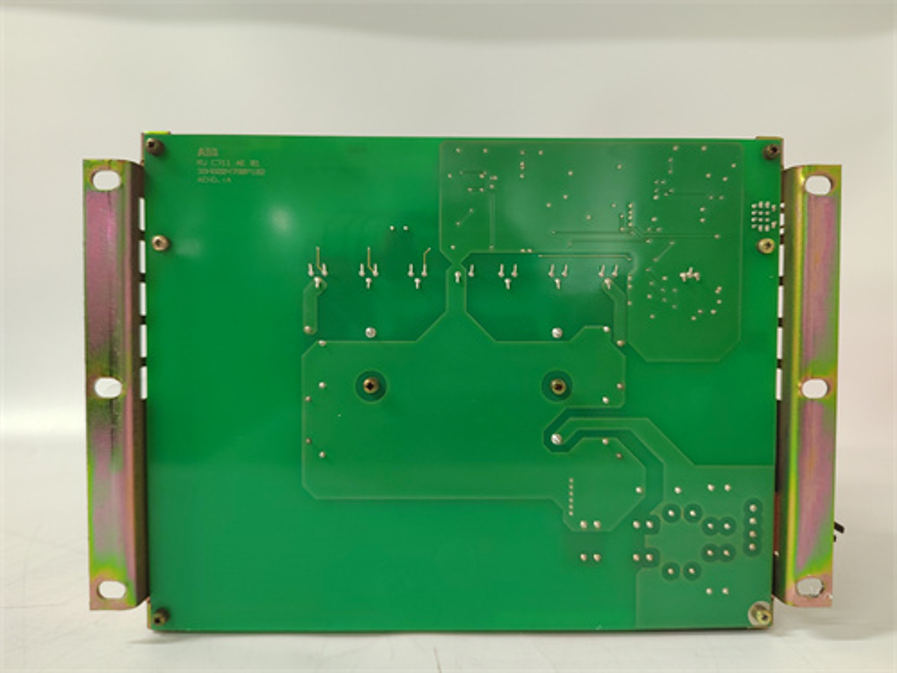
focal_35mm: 23
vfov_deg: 58.9
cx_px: 448
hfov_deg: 73.9
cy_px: 336
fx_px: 596
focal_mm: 5.52
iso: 1506
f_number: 1.9
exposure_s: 1/50
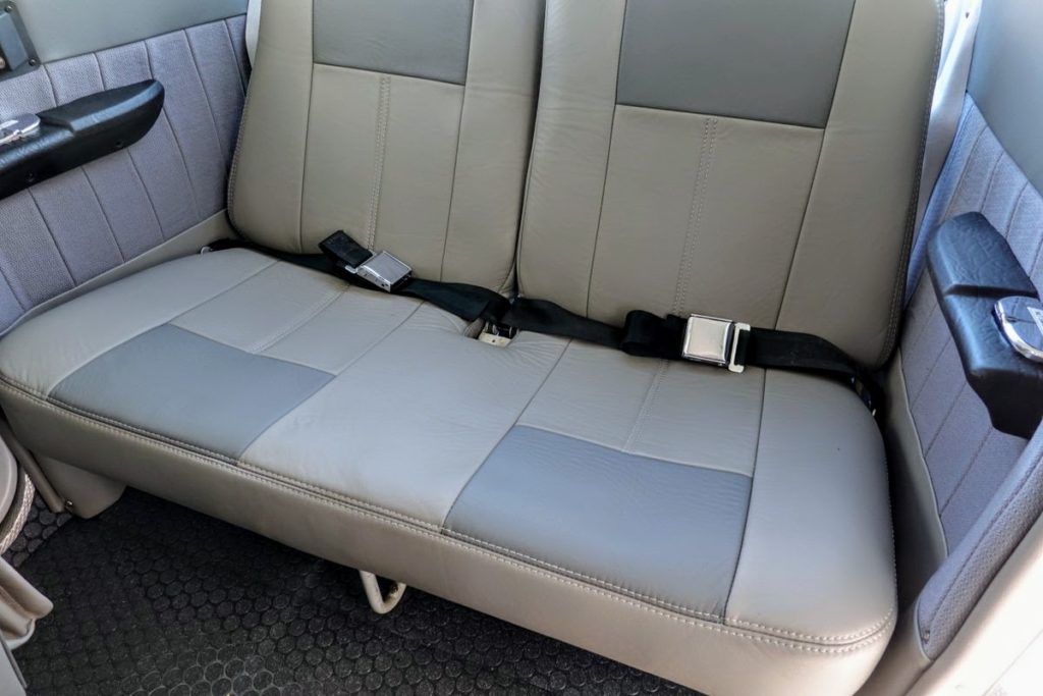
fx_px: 695
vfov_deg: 53.1
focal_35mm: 24
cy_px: 348
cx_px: 522
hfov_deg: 73.7
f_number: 4.5
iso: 100
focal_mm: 9
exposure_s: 1/13
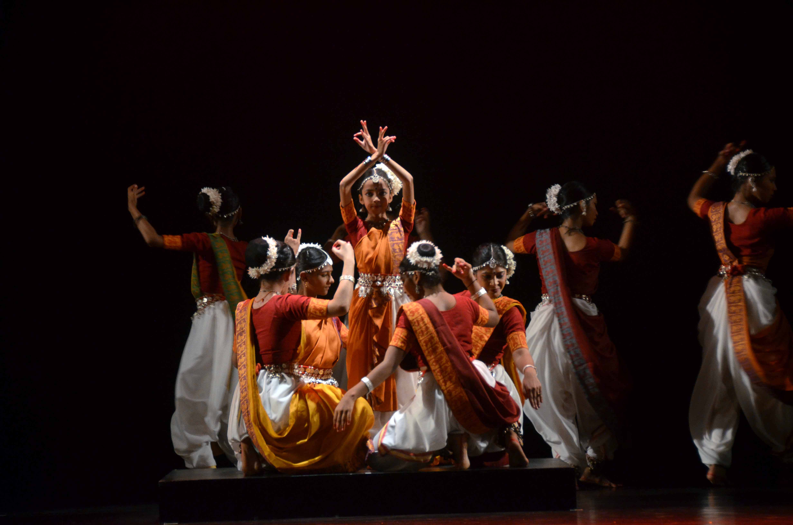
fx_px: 3462
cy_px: 262
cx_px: 396
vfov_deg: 8.7
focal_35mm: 158
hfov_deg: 13.1
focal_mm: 105
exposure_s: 1/80
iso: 1250
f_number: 5.6
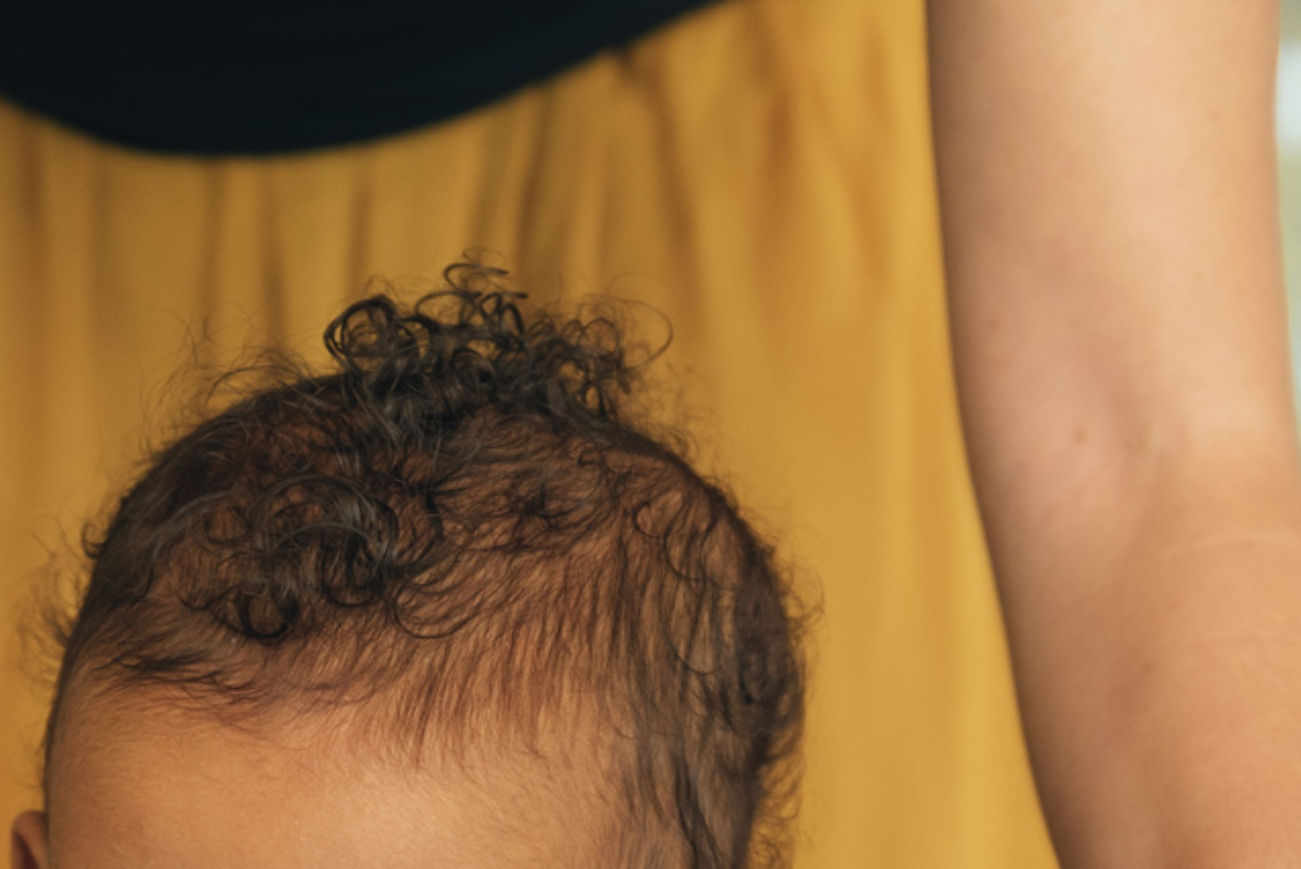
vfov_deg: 7.4
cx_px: 264
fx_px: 6688
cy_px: 1100
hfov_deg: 11.1
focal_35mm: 185
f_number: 3.5
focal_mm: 70
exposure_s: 1/250
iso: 500
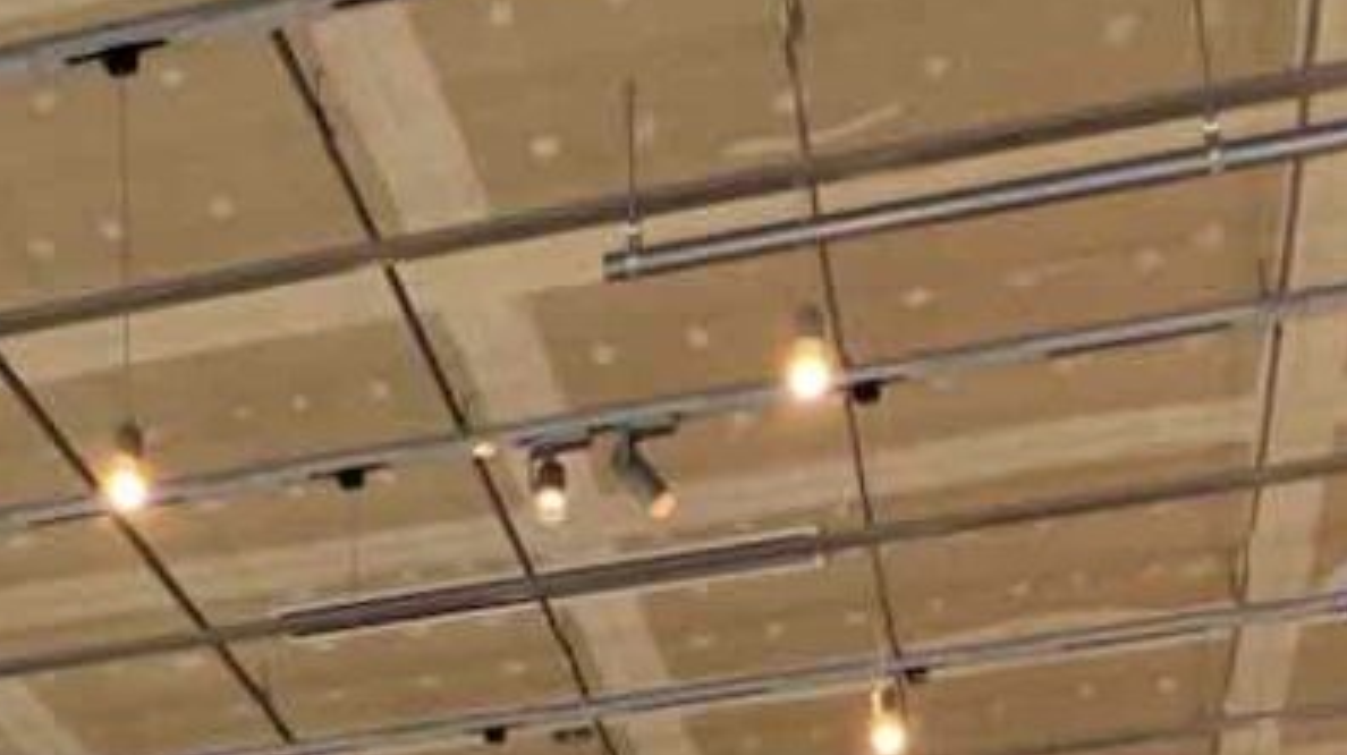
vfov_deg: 16.0
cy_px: 1592
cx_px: 708
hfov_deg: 37.9
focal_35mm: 55
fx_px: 1963
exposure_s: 1/100
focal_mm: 1.57
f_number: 1.8
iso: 100
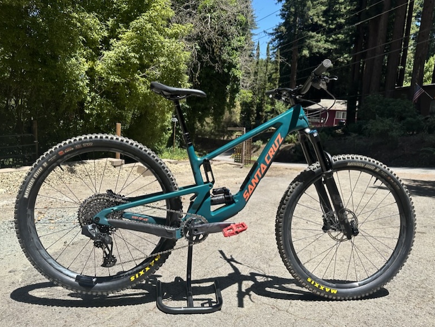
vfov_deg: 54.9
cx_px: 212
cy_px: 159
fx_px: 314
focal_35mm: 25
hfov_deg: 69.4
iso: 80
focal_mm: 6.86
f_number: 1.78
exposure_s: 1/2410
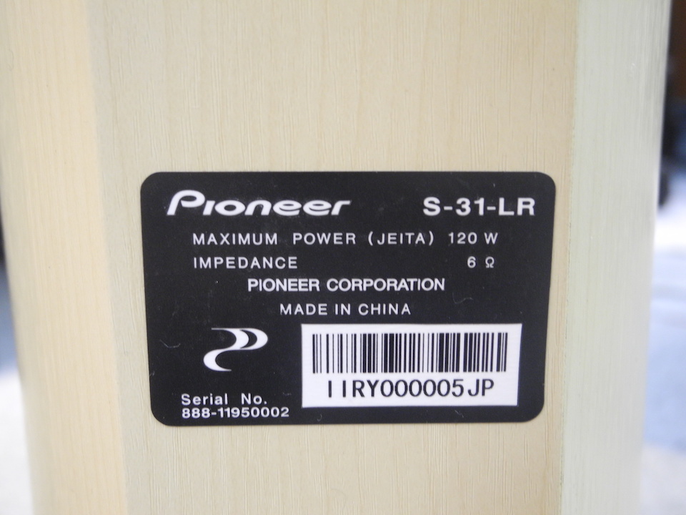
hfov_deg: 45.8
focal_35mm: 41
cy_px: 258
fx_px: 813
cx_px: 343
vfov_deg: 35.1
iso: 400
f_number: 3.2
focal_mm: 8.8
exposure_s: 1/11.6
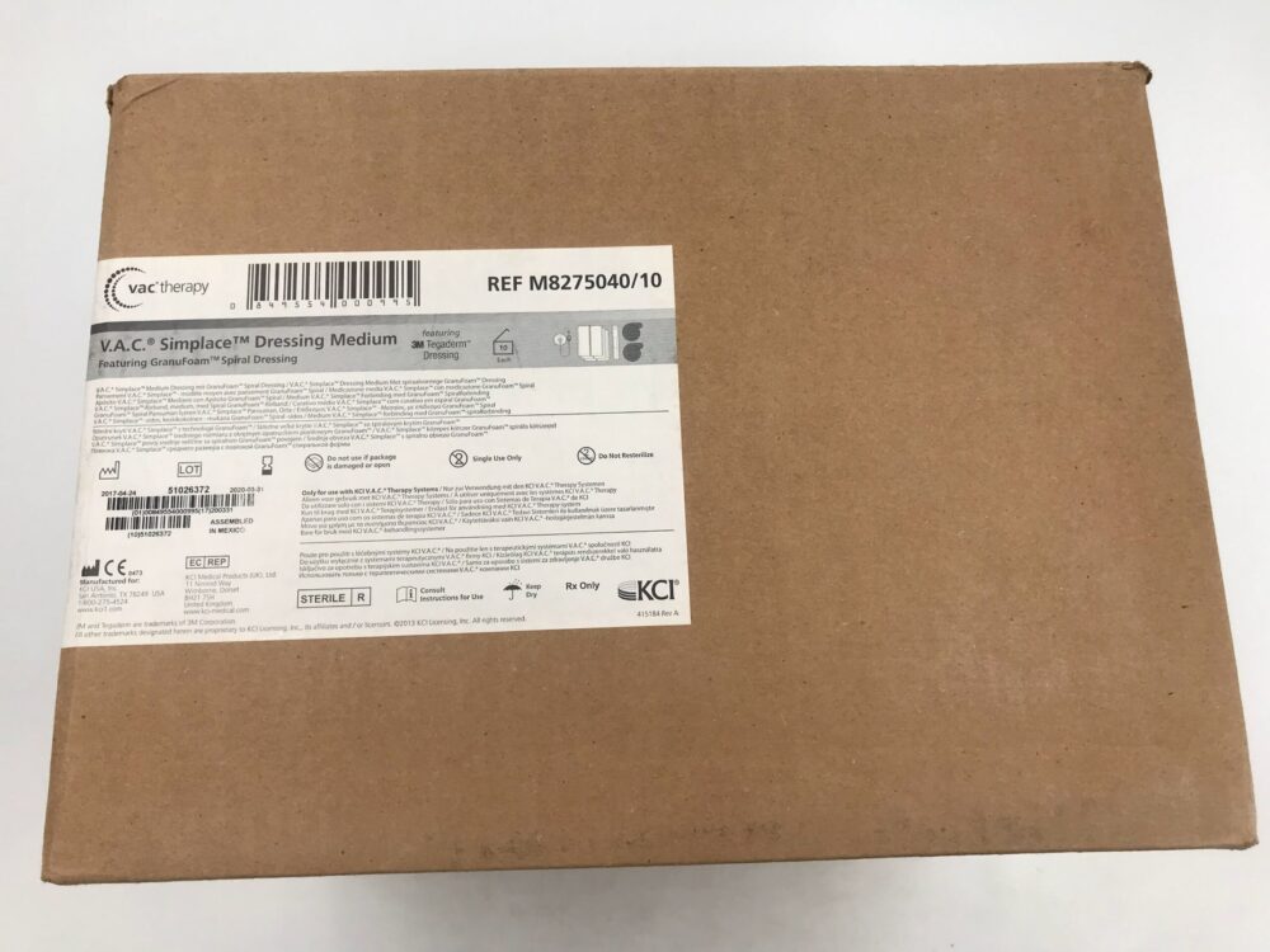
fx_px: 1027
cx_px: 635
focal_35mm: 28
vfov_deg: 49.7
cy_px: 476
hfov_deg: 63.4
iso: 20
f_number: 1.8
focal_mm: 3.99
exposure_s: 1/177
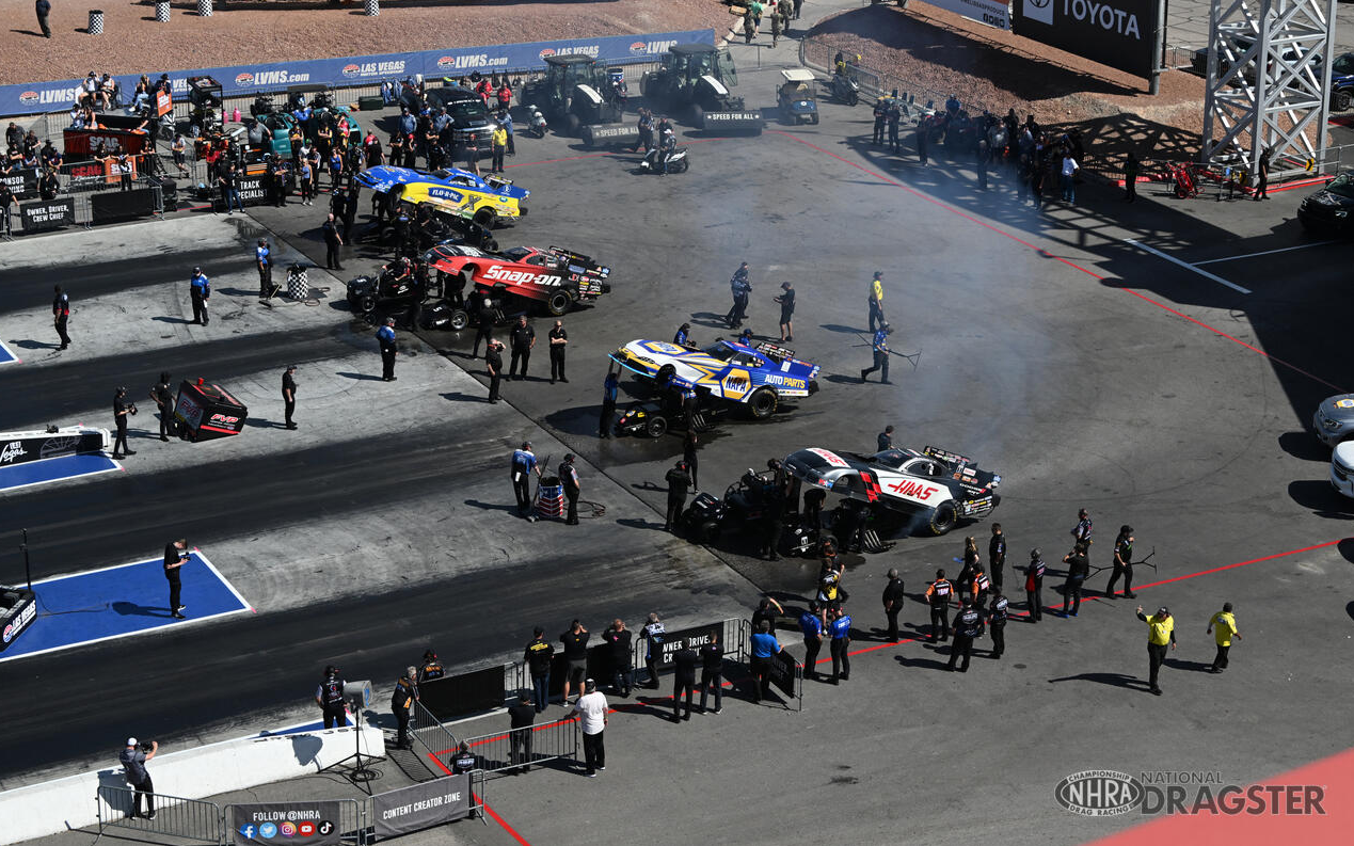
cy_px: 394
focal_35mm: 74
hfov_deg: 27.8
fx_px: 2731
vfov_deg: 17.6
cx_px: 676
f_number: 9
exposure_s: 1/1600
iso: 500
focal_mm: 72
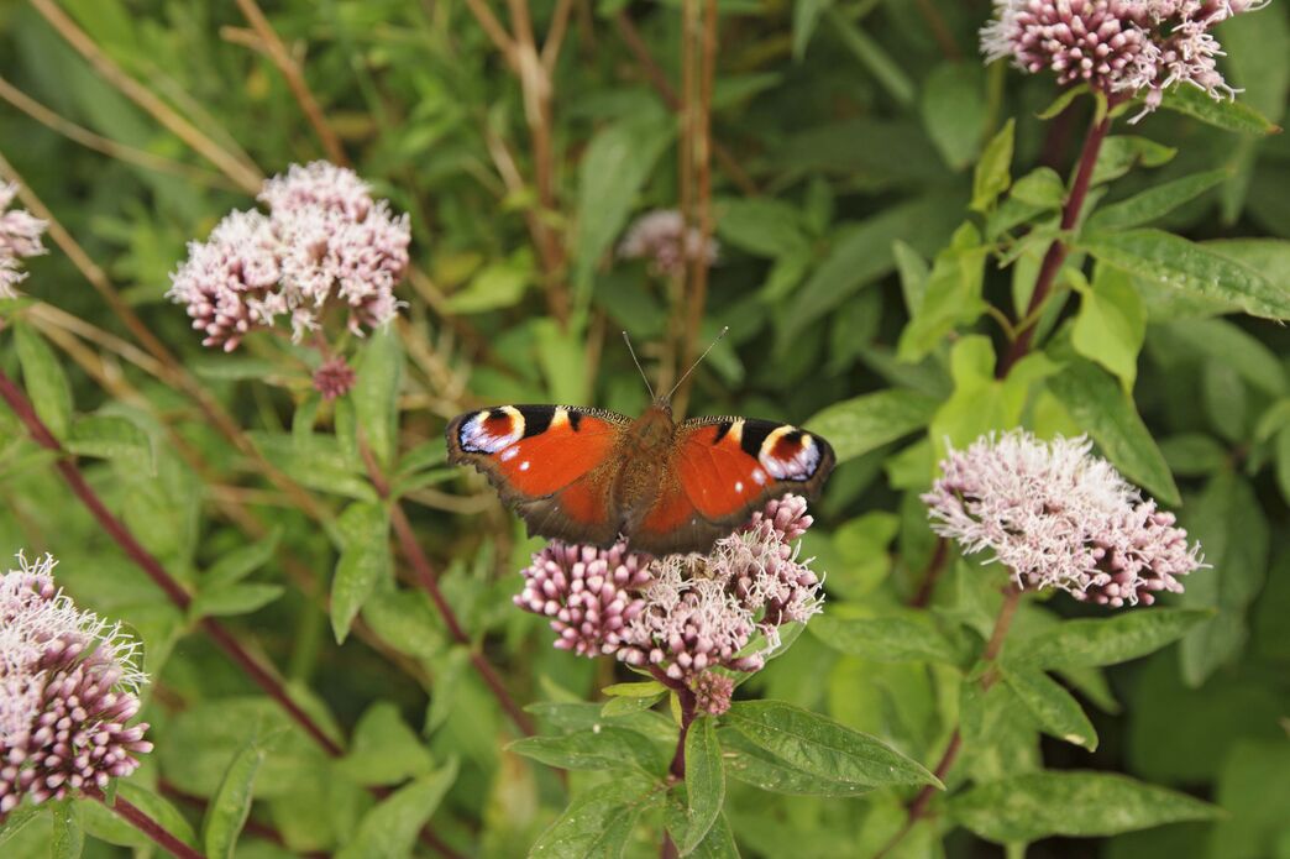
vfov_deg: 37.8
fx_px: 1254
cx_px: 645
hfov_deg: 54.5
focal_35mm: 35
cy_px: 430
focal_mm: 35
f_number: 8
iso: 400
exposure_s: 1/200
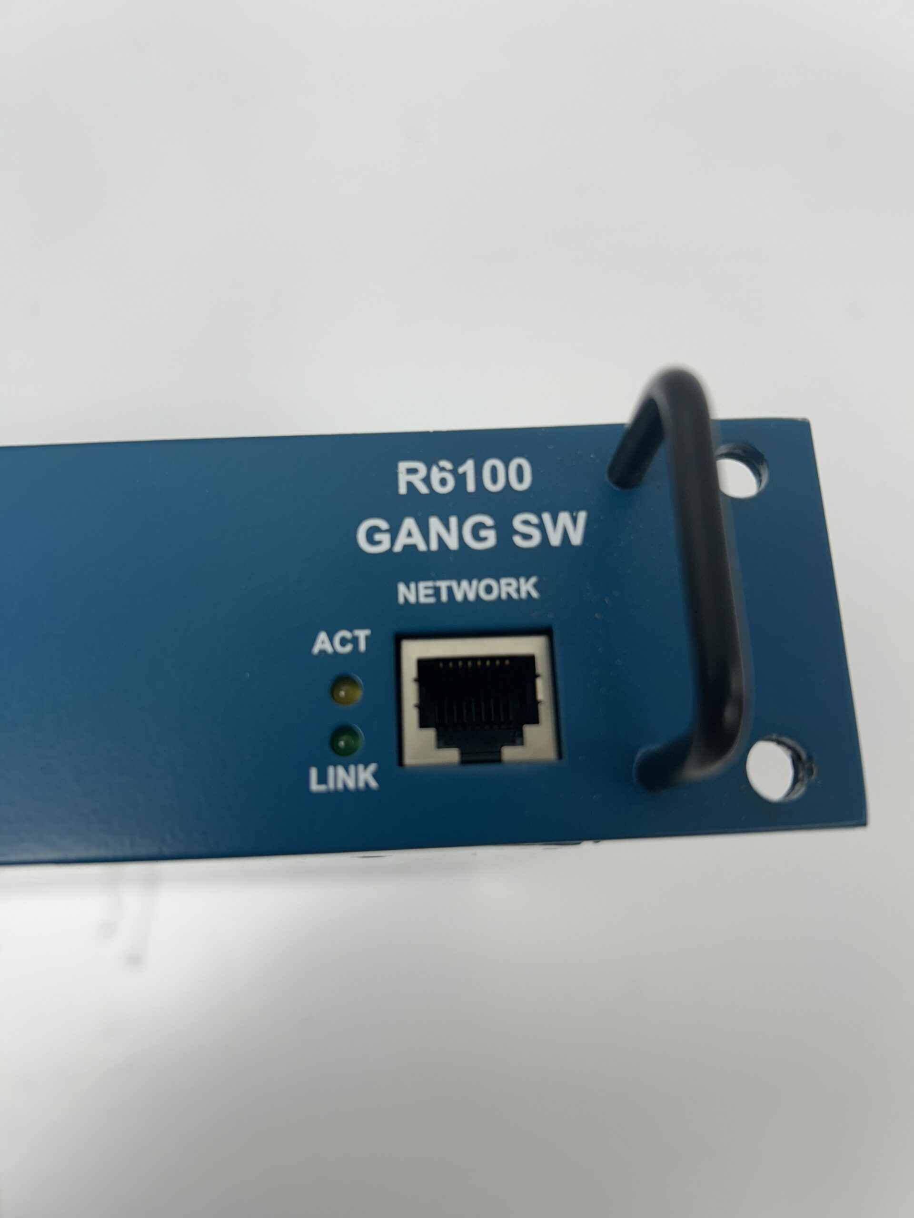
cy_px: 609
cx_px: 457
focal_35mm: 26
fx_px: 915
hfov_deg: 53.1
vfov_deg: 67.3
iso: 32
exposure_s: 1/134
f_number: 1.5
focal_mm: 5.7
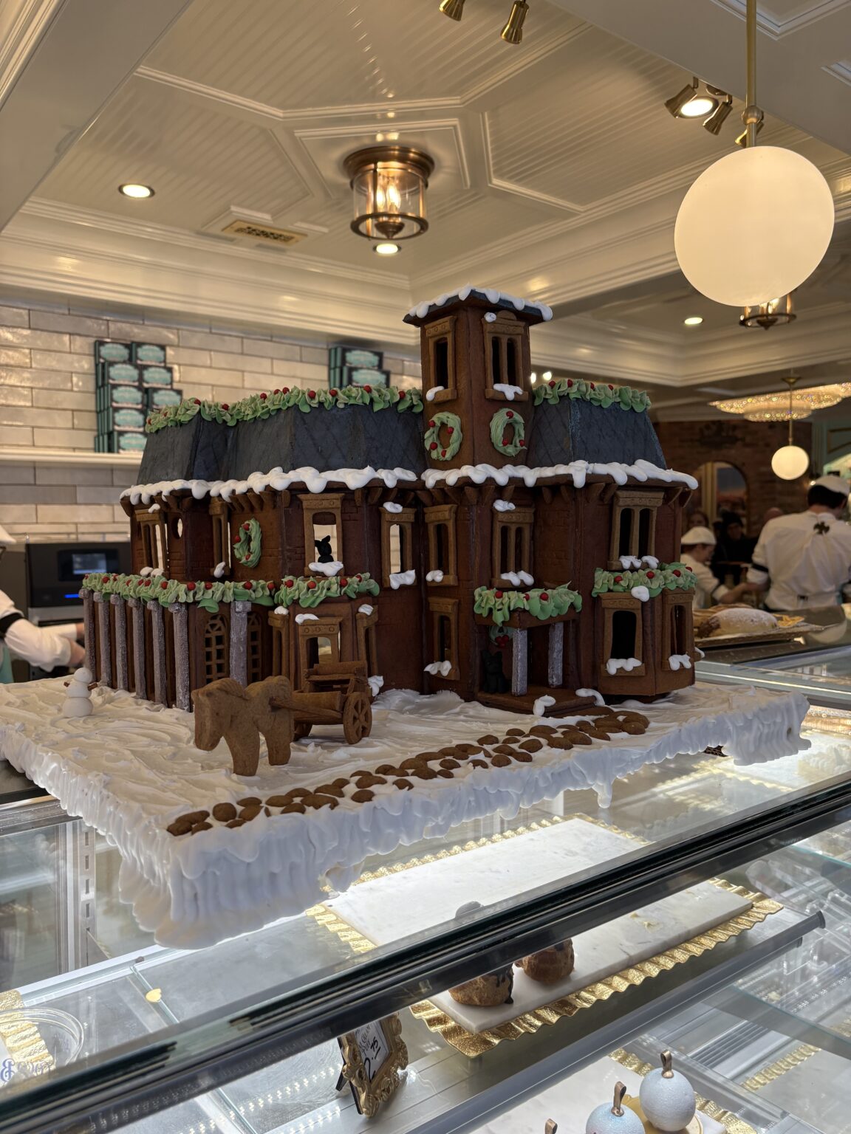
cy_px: 567
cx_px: 426
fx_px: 852
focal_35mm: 26
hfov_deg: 53.1
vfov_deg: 67.3
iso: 80
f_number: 1.6
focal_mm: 5.96
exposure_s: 1/232
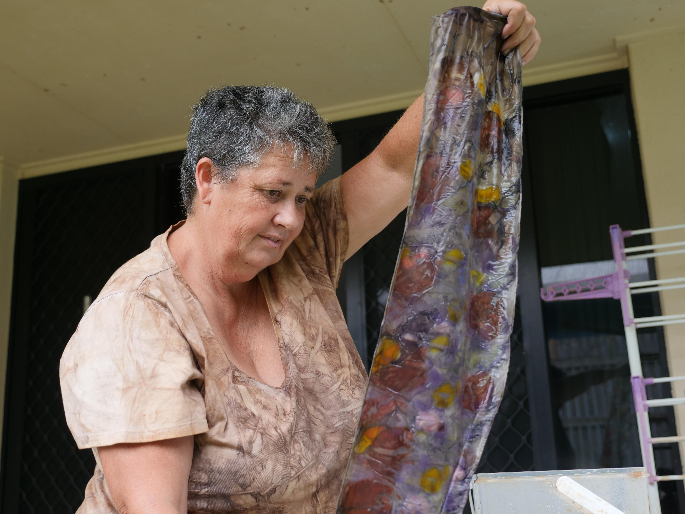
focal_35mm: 44
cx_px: 342
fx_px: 871
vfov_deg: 32.9
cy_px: 257
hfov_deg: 42.9
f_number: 2.8
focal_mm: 22
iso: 200
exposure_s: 1/125
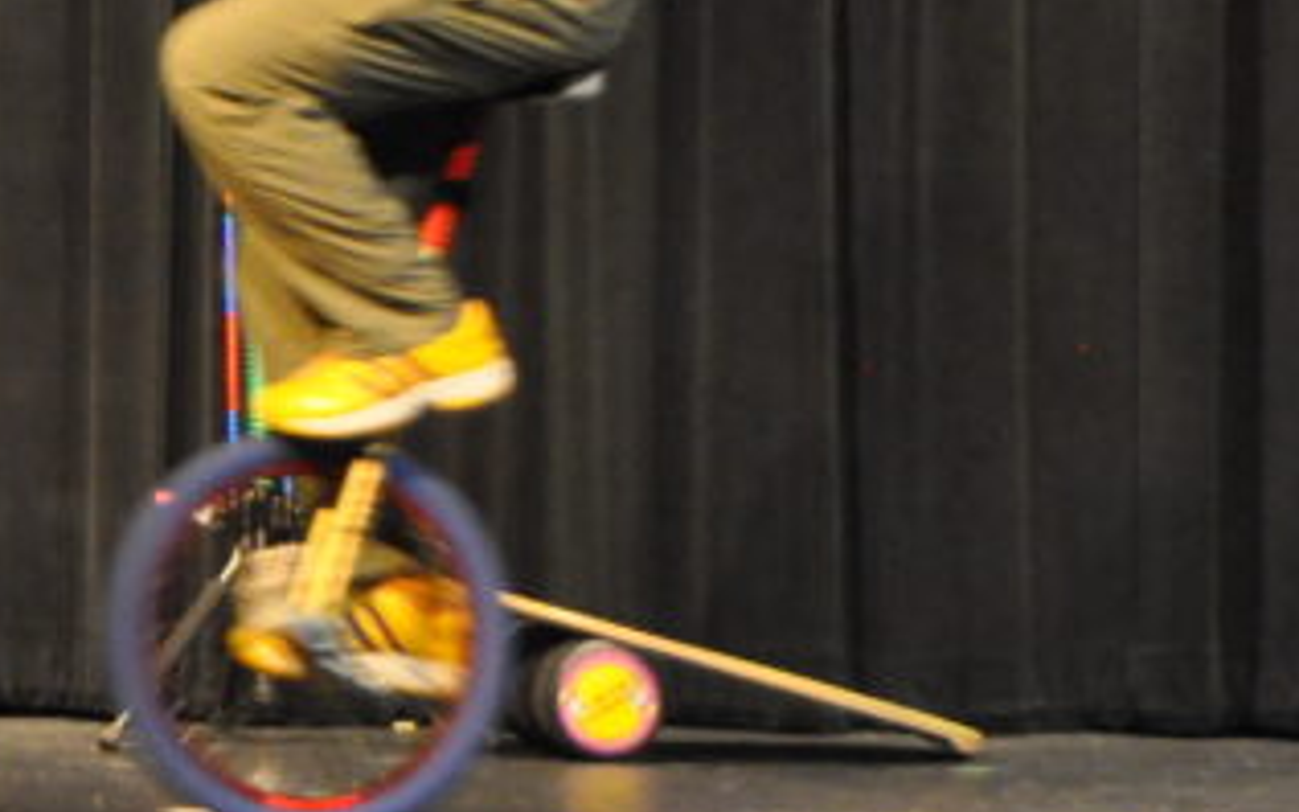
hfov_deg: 6.5
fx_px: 11349
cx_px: -369
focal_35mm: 321
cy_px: -131
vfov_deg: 4.1
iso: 3200
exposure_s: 1/30
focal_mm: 65
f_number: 5
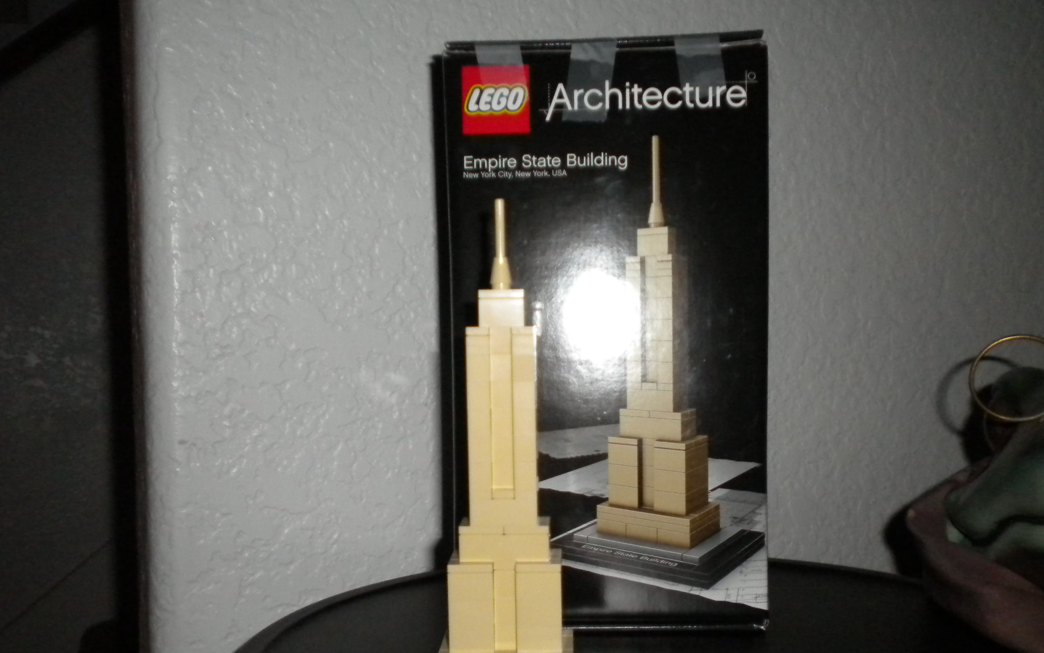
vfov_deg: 33.5
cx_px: 533
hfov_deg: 51.5
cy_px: 397
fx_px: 1081
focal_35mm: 38
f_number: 3.1
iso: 400
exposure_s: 1/30
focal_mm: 6.3
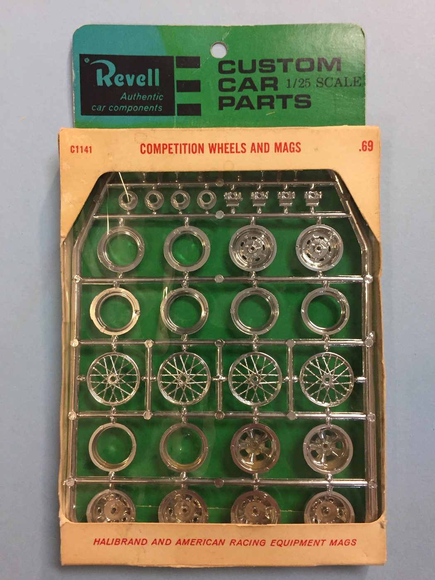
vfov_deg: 61.7
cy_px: 290
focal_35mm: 29
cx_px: 218
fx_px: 486
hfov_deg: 48.2
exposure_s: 1/30
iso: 160
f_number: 2.2
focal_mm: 4.15
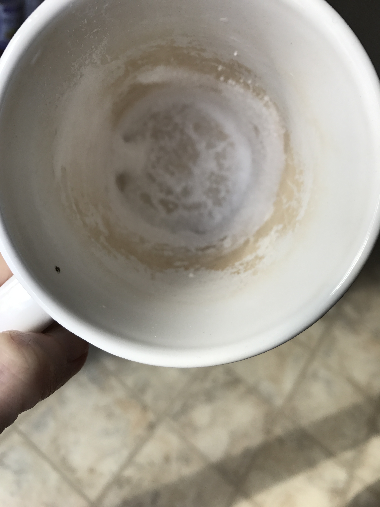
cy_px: 254
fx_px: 410
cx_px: 190
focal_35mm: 28
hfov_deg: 49.7
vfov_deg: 63.4
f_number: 1.8
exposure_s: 1/236
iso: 20
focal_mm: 3.99
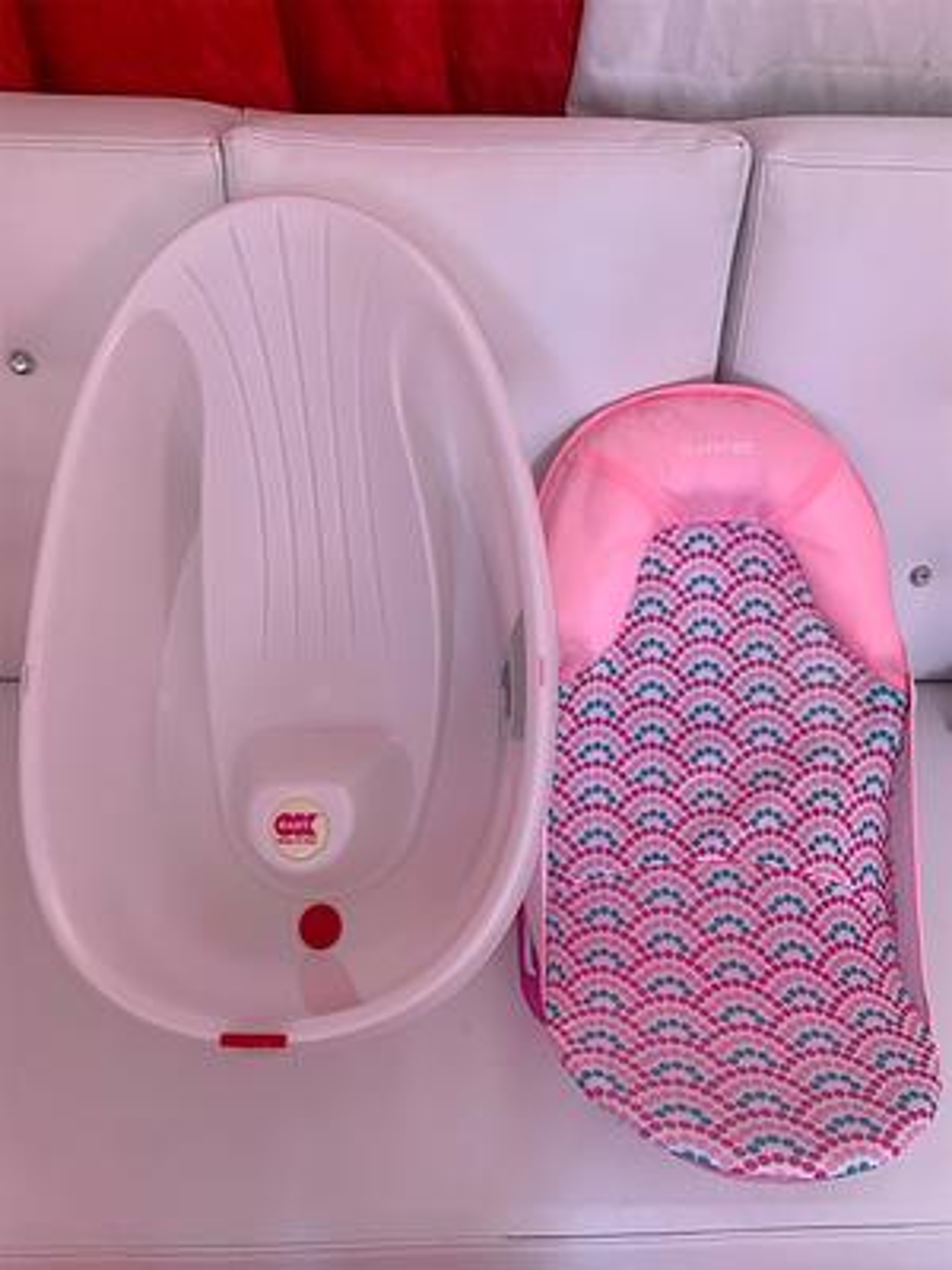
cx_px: 476
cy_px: 635
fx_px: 953
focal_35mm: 26
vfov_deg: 67.3
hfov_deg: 53.1
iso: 64
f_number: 1.8
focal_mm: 4.25
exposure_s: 1/121
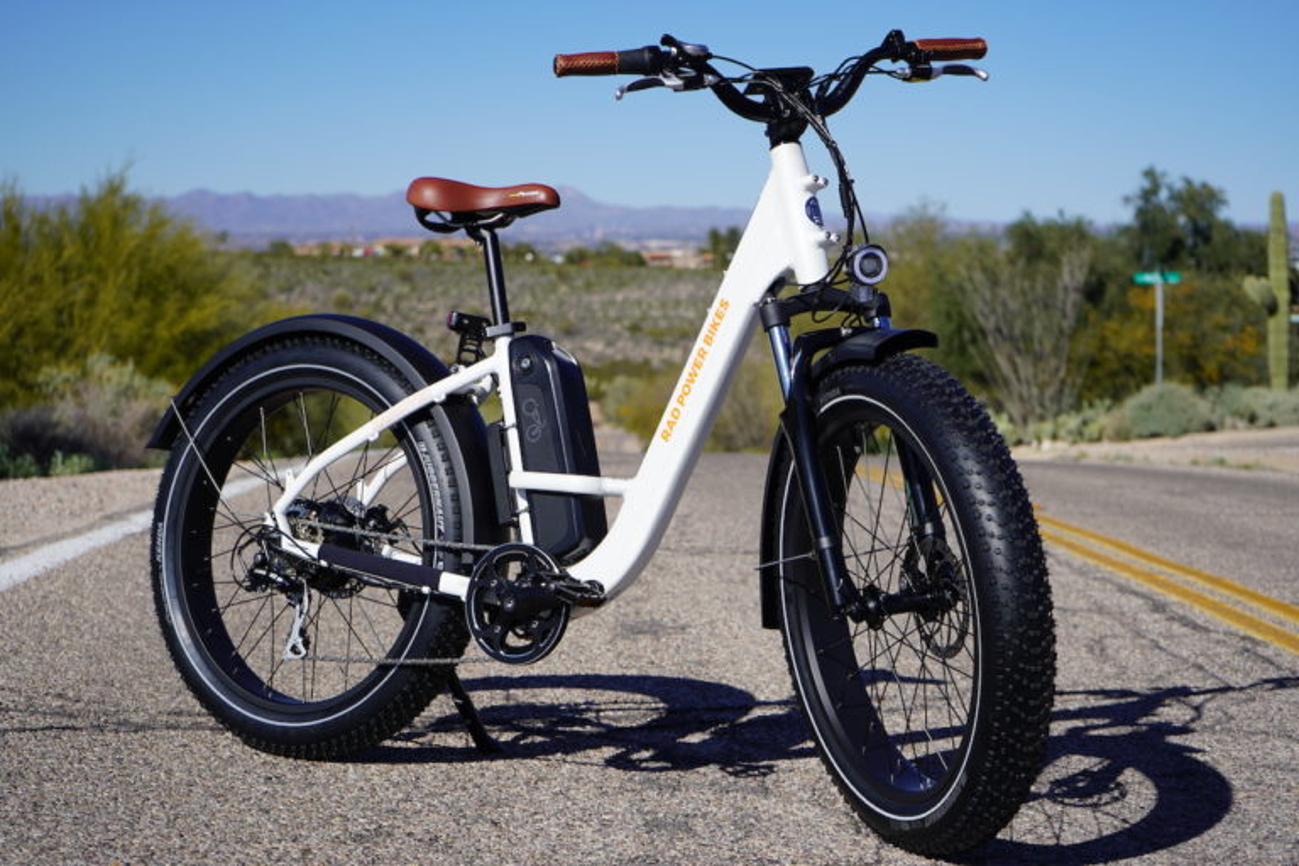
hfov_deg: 29.7
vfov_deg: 20.0
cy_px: 433
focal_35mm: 68
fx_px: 2453
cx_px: 650
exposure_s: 1/1000
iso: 100
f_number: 5.6
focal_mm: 68
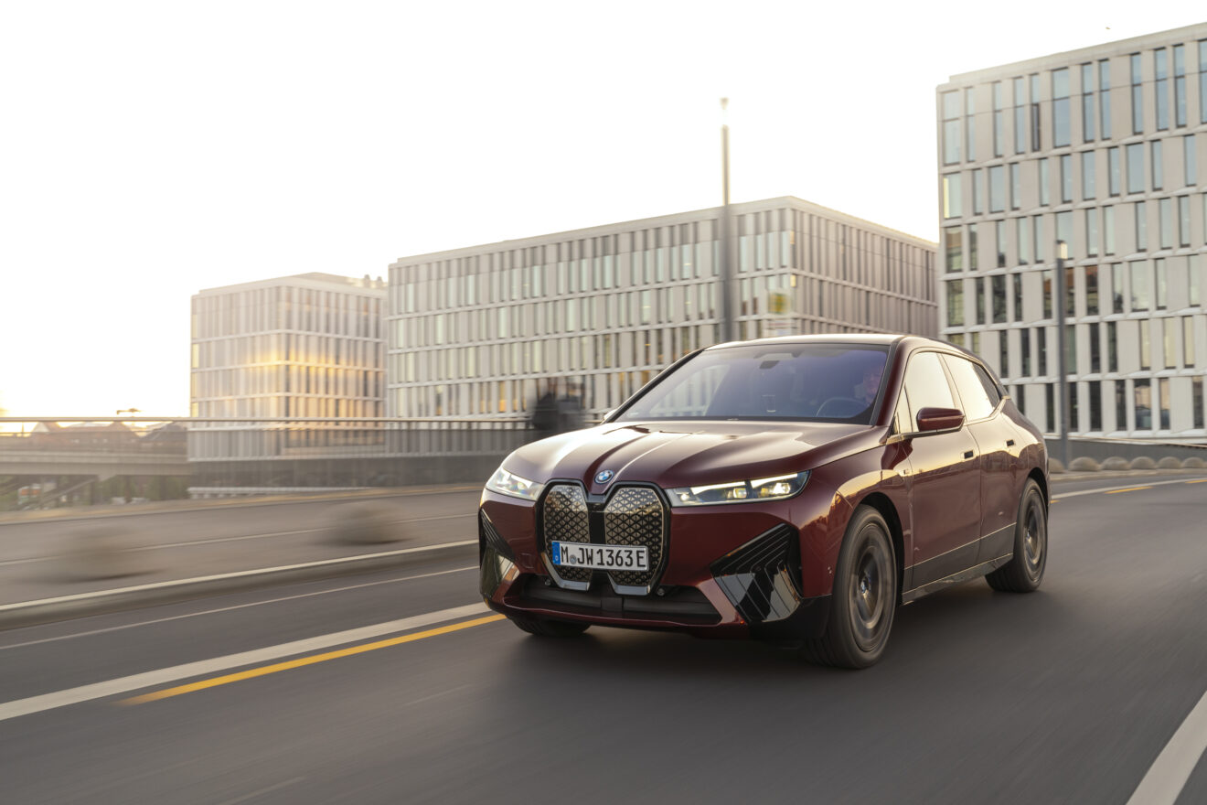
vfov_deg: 35.9
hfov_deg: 51.9
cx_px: 604
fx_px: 1240
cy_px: 402
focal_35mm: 37
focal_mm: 37
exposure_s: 1/20
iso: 500
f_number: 6.3
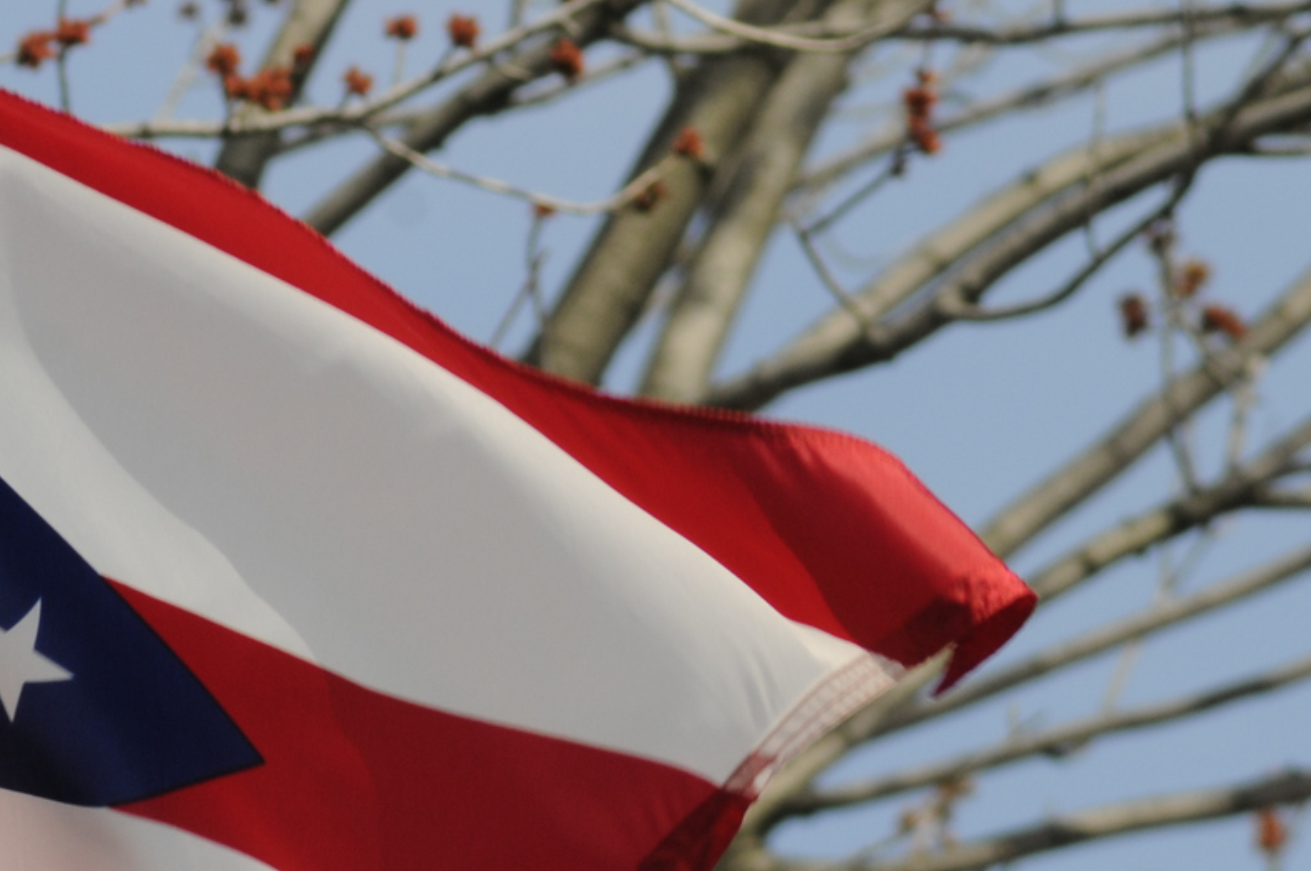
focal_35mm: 1210
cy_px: 431
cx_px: -131
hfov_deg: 1.7
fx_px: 44018
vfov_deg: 1.1
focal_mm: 300
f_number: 10
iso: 200
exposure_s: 1/400
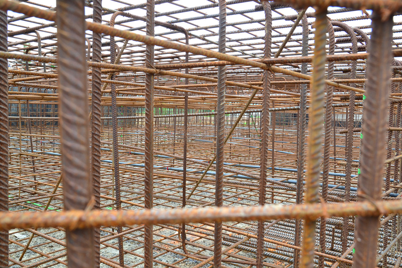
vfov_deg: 40.0
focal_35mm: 33
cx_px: 201
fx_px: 368
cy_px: 134
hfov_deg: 57.2
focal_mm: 22
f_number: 6.3
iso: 400
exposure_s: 1/200
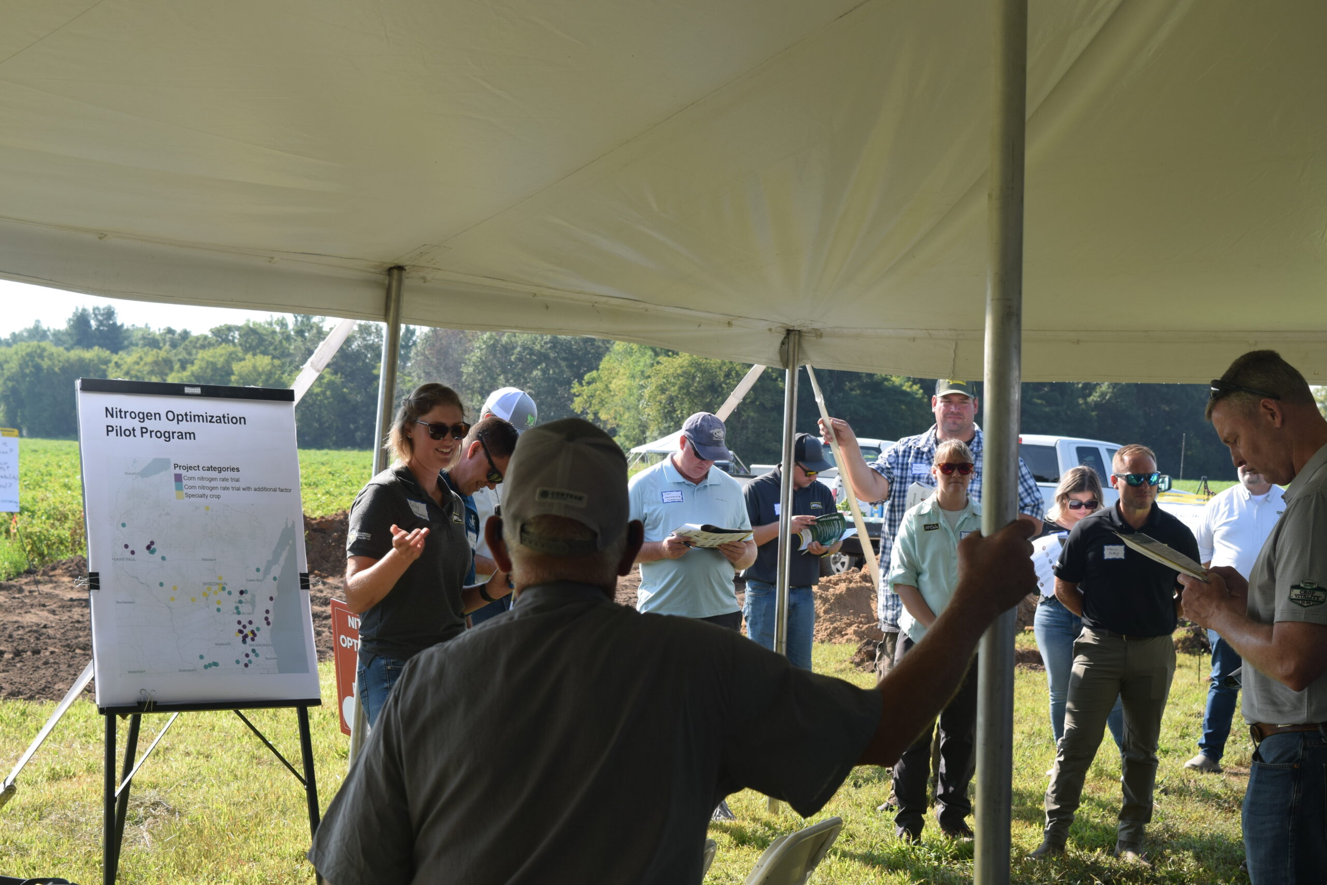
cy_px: 442
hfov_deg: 29.9
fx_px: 2488
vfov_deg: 20.2
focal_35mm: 68
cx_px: 664
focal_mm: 45
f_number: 8
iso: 200
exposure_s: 1/250
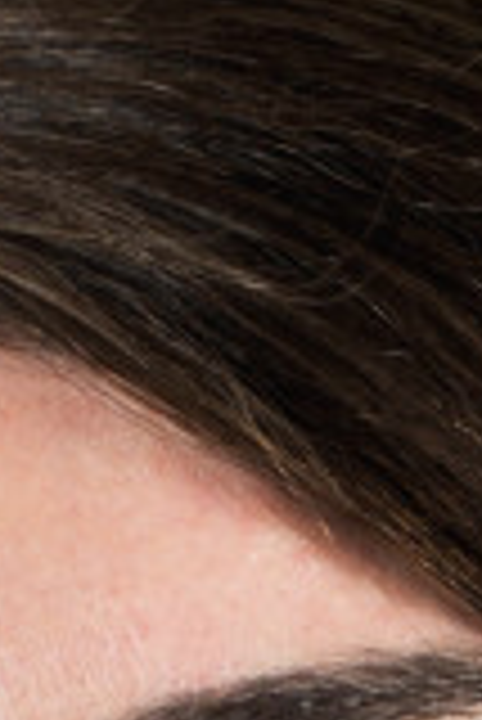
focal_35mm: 755
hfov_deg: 1.8
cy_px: 1962
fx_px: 15129
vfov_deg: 2.7
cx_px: 257
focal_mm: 105
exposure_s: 1/60
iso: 200
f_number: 6.3
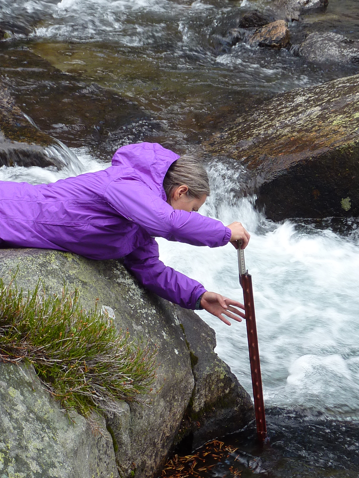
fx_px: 1410
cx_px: 180
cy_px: 239
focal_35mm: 102
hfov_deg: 14.5
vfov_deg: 19.3
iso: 80
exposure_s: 1/50
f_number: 3.9
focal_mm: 9.1
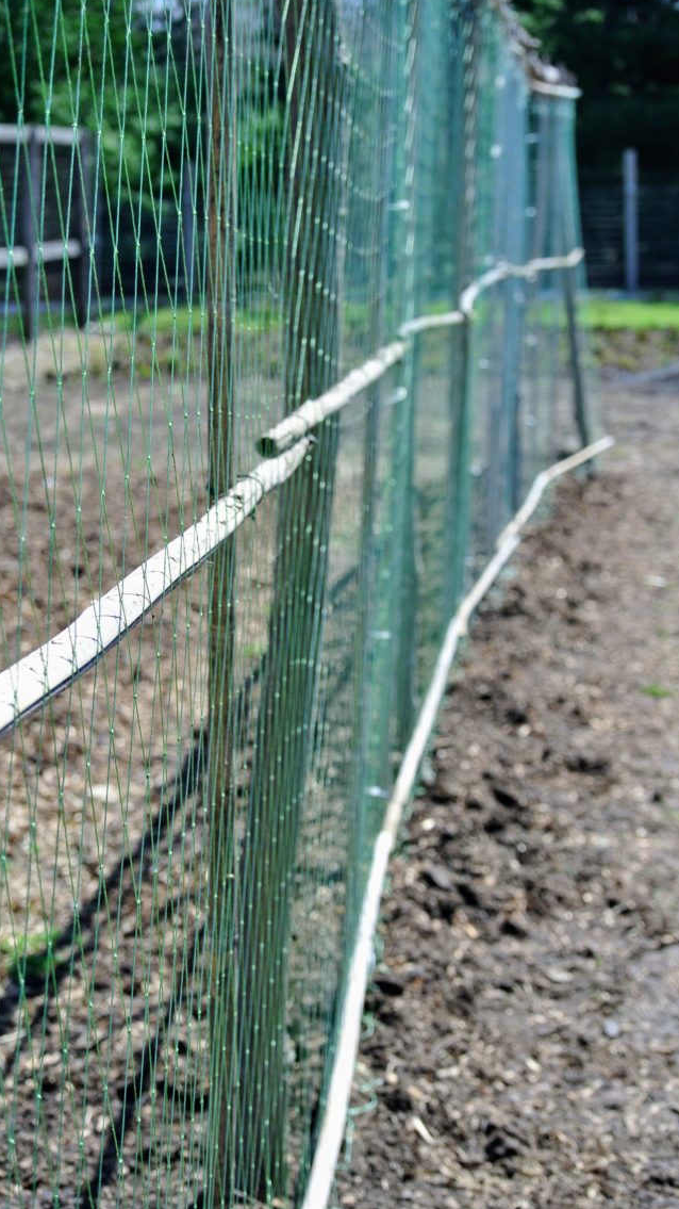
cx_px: 363
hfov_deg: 13.7
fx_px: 2818
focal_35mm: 88
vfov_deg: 24.2
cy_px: 604
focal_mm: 30.9
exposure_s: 1/400
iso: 100
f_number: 4.5
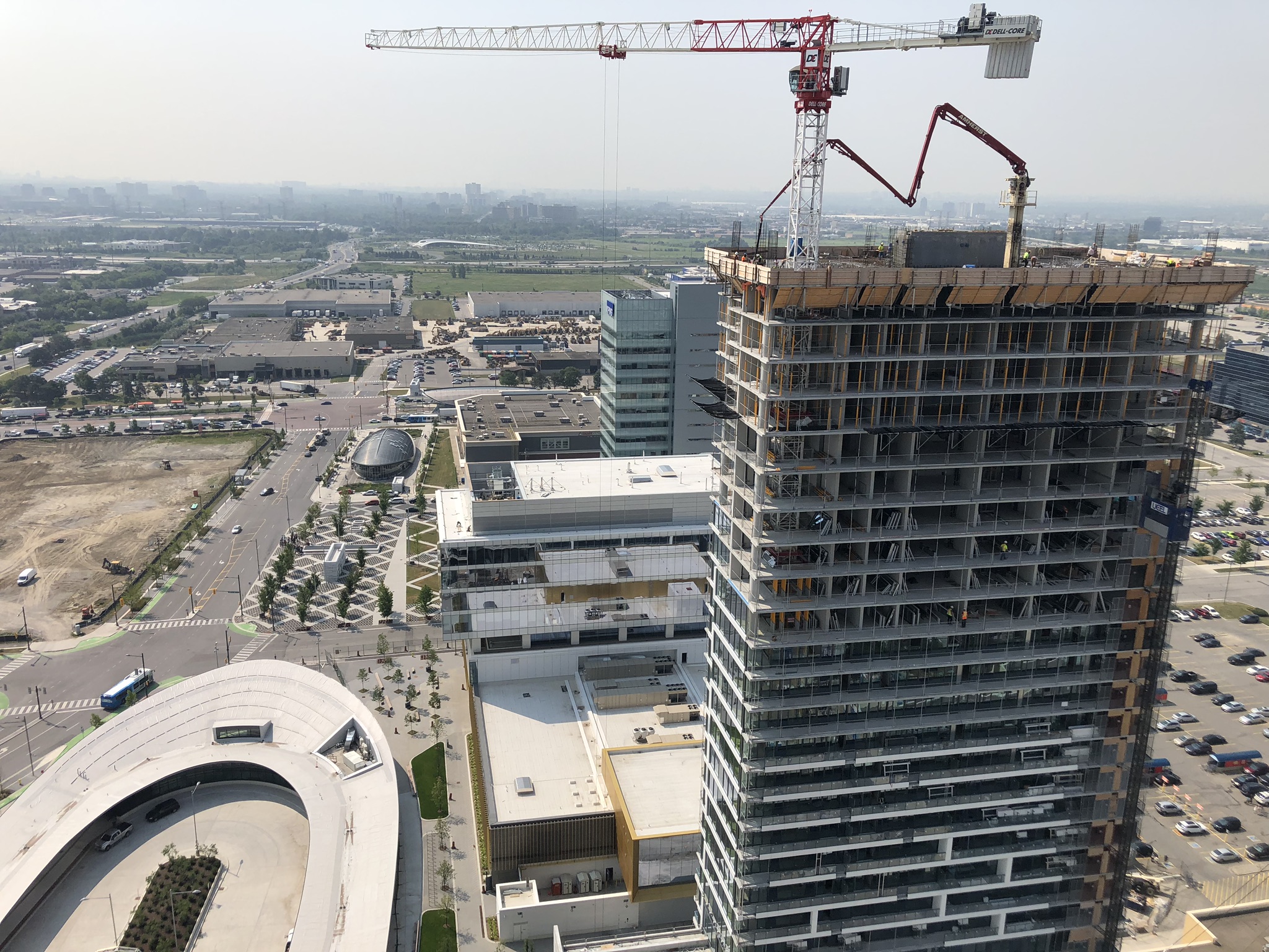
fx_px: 1026
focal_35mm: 28
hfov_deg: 63.4
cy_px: 476
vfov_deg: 49.7
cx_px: 634
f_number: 1.8
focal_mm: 3.99
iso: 20
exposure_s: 1/2667
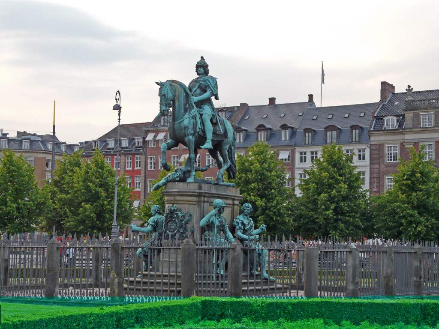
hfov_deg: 28.2
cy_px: 164
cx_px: 220
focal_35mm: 69
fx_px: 875
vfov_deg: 21.3
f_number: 4
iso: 100
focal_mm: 11.4
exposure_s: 1/100
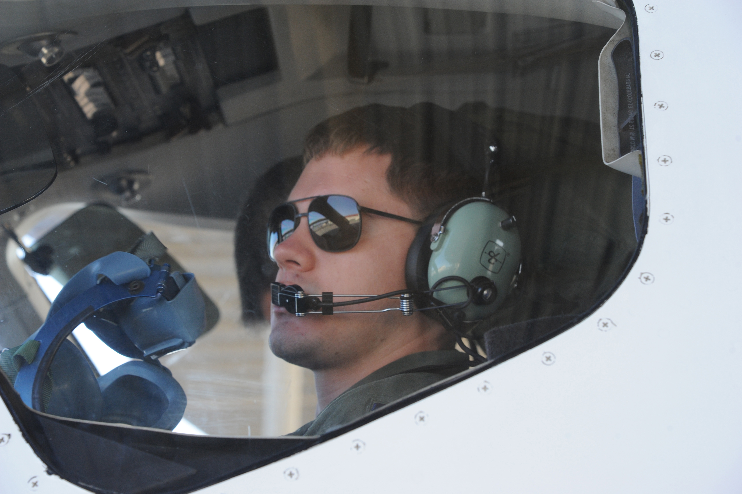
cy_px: 247
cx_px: 371
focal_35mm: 120
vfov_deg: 11.4
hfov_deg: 17.1
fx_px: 2472
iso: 1250
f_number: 8
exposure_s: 1/250
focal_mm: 120
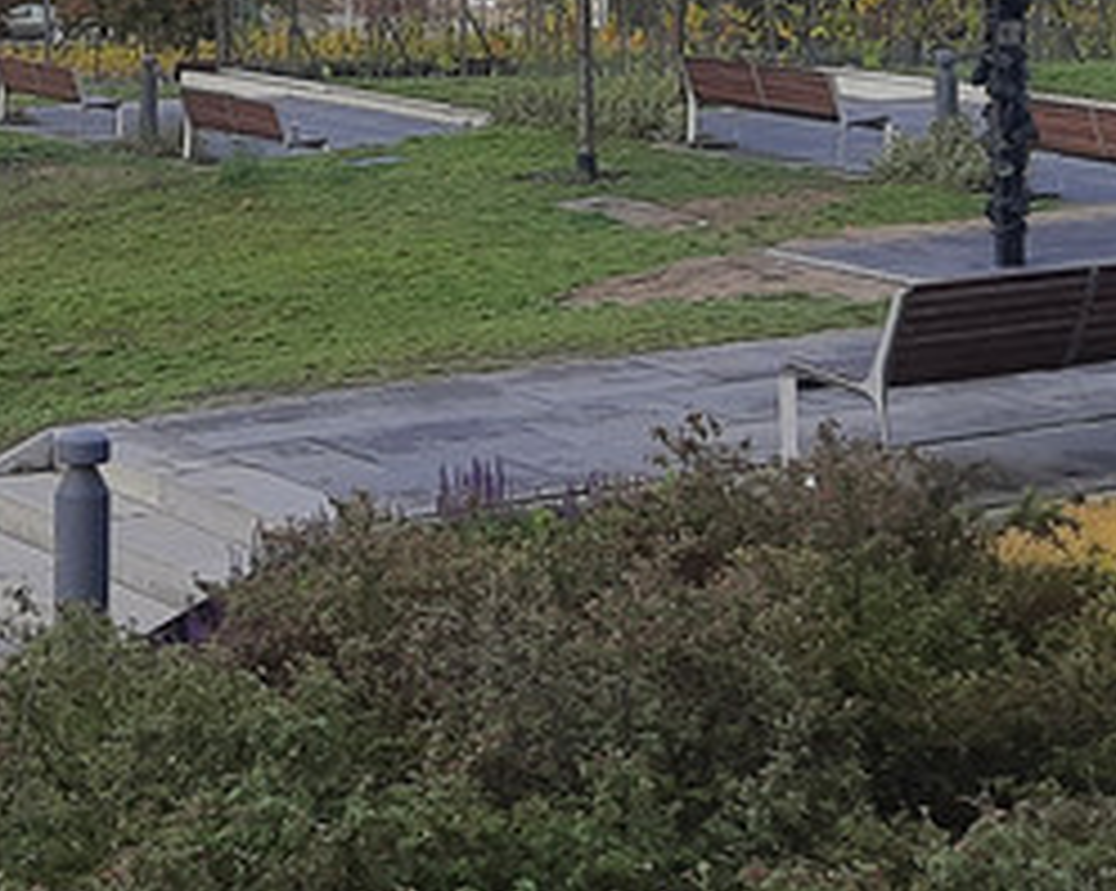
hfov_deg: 17.9
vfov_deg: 13.7
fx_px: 3465
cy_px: -500
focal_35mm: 105
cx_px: 7
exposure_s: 1/506
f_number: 2
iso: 20
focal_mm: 4.6
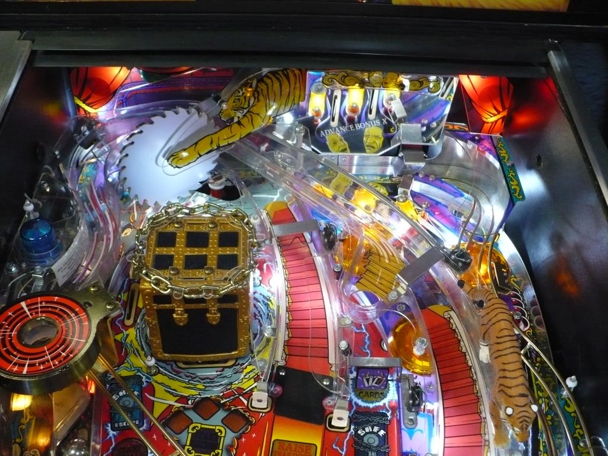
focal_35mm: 37
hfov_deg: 50.1
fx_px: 650
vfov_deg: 38.7
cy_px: 228
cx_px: 304
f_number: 2.8
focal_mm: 6.1
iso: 400
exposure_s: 1/60
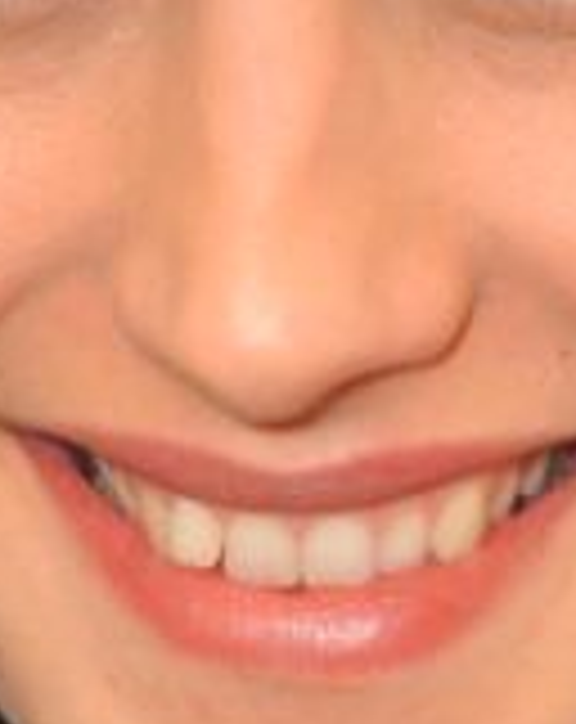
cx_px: 277
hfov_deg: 2.5
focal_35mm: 628
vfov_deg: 3.1
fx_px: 13433
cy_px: 495
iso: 400
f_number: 6.3
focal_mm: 105
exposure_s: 1/80
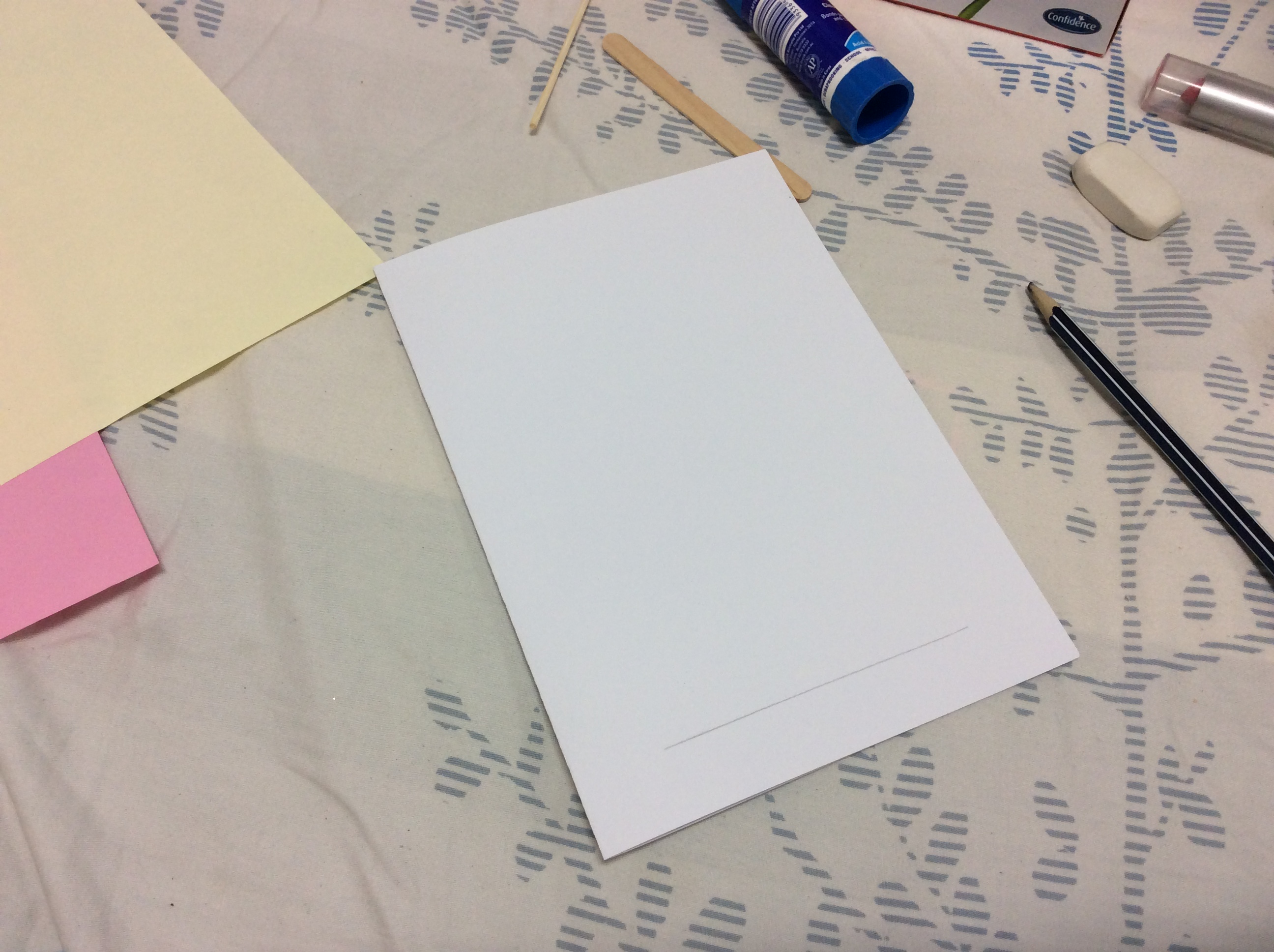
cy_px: 476
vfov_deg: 44.1
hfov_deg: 56.9
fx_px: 1176
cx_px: 637
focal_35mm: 32
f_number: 2.4
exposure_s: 1/25
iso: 50
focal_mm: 3.3
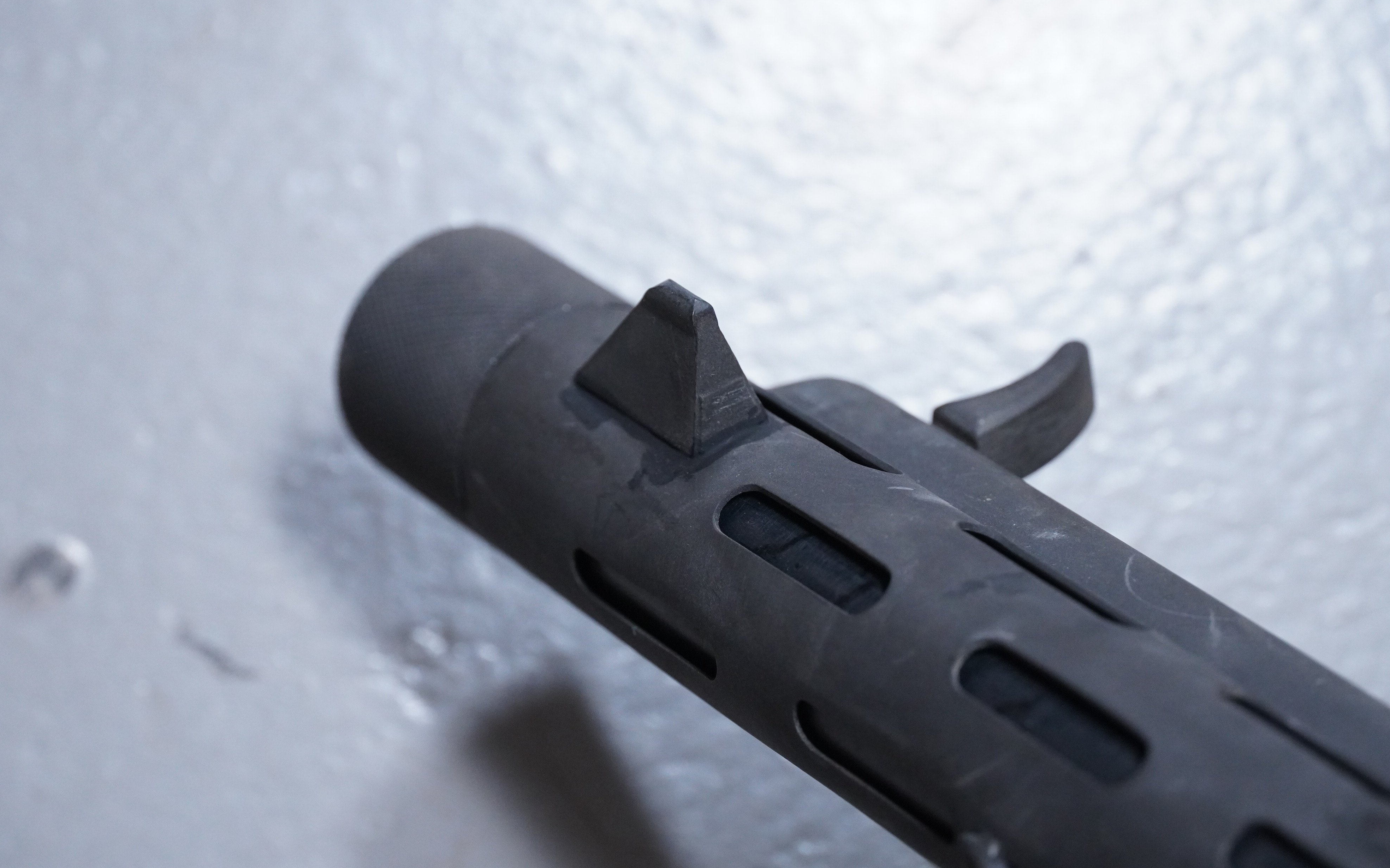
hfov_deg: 14.4
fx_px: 5493
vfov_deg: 9.0
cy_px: 391
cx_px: 685
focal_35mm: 145
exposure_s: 1/125
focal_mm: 88
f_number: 5.6
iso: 2500
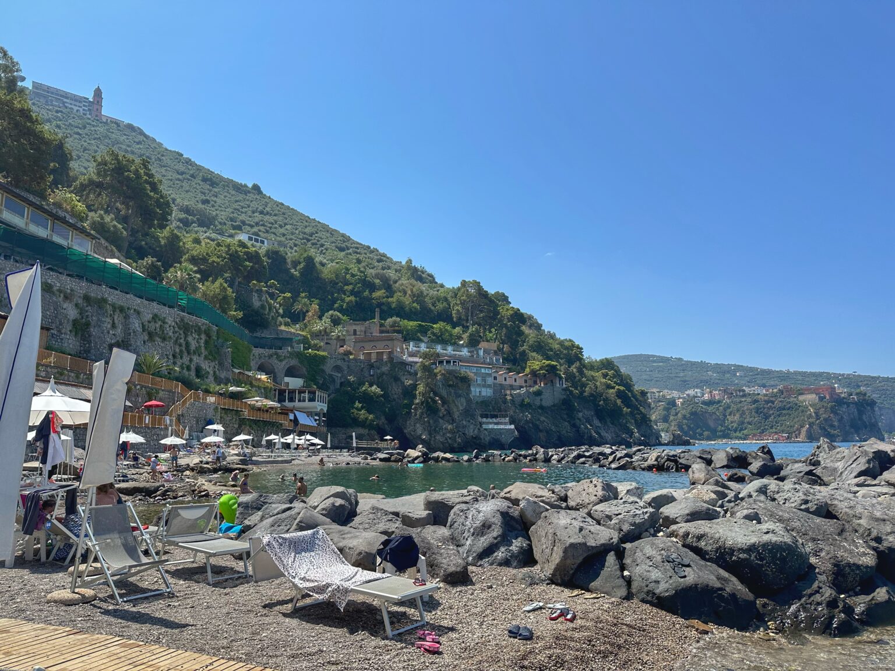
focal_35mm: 24
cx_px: 448
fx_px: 621
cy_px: 336
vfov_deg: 56.8
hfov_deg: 71.6
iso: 80
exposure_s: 1/5263
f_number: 1.78
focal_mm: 6.86
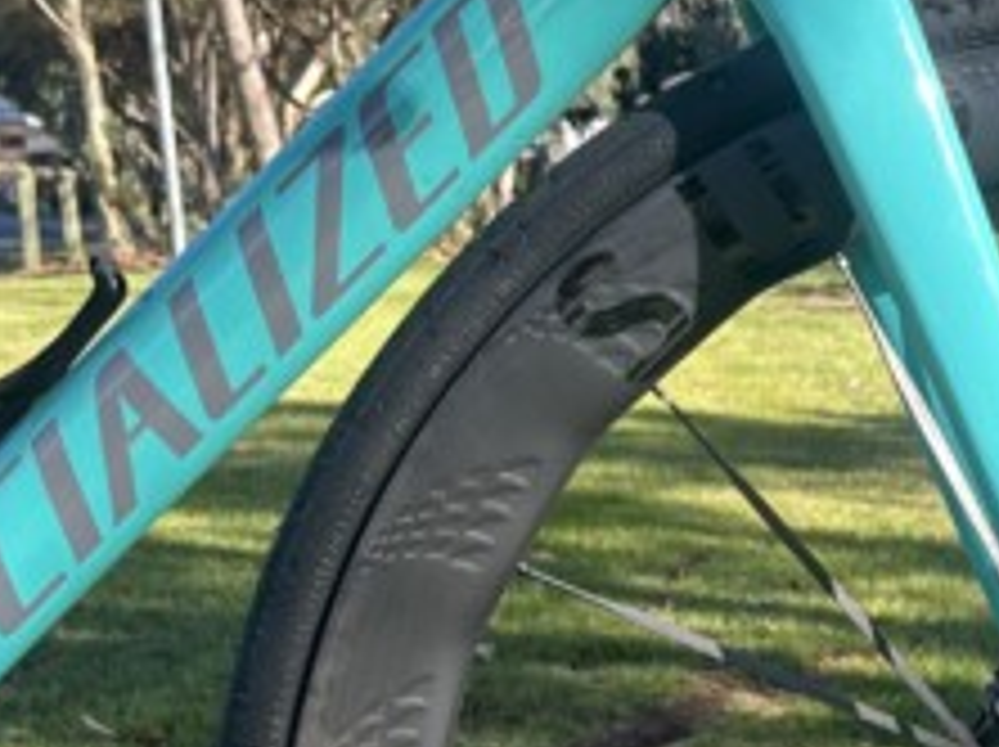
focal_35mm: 78
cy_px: 770
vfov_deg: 18.3
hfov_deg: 23.3
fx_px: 2249
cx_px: 1143
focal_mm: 6.86
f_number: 1.78
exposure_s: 1/646
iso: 80
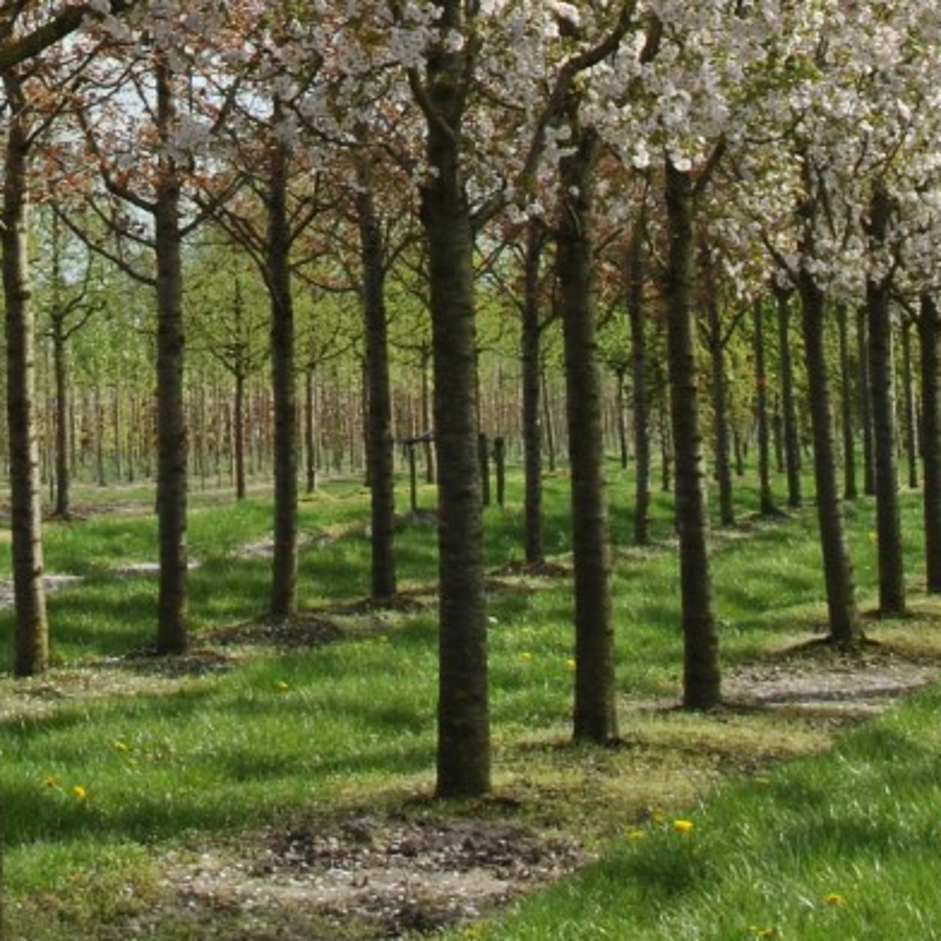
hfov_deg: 10.4
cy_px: -683
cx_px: 151
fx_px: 5167
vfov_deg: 9.9
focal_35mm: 168
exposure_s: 1/100
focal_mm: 32
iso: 100
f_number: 13
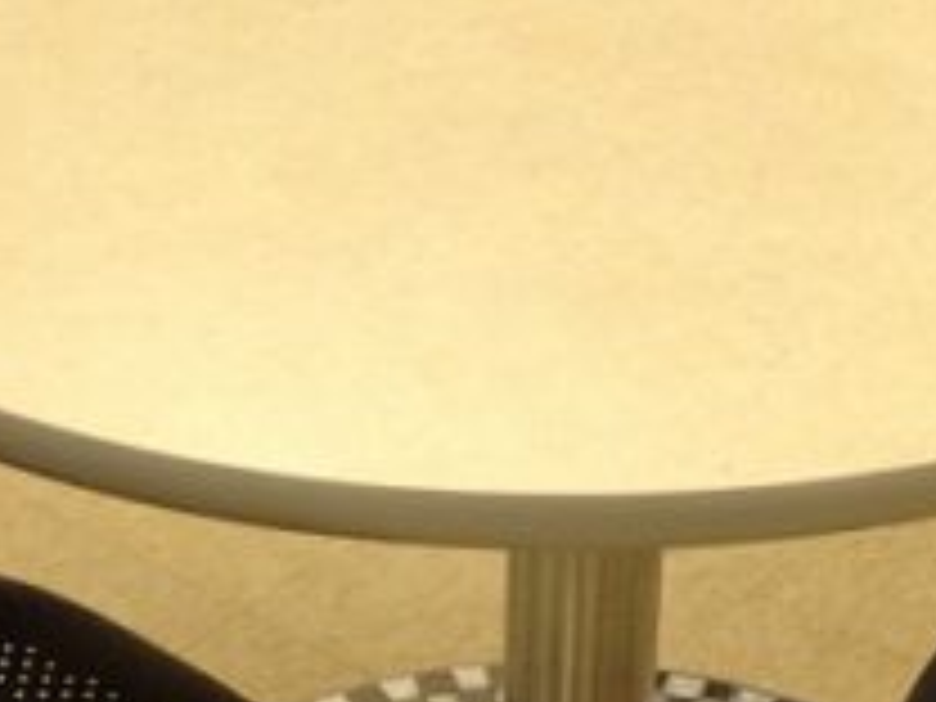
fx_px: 3488
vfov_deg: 11.5
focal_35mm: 129
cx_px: 531
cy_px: 558
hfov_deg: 15.3
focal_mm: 4.28
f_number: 2.4
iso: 100
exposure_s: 1/20
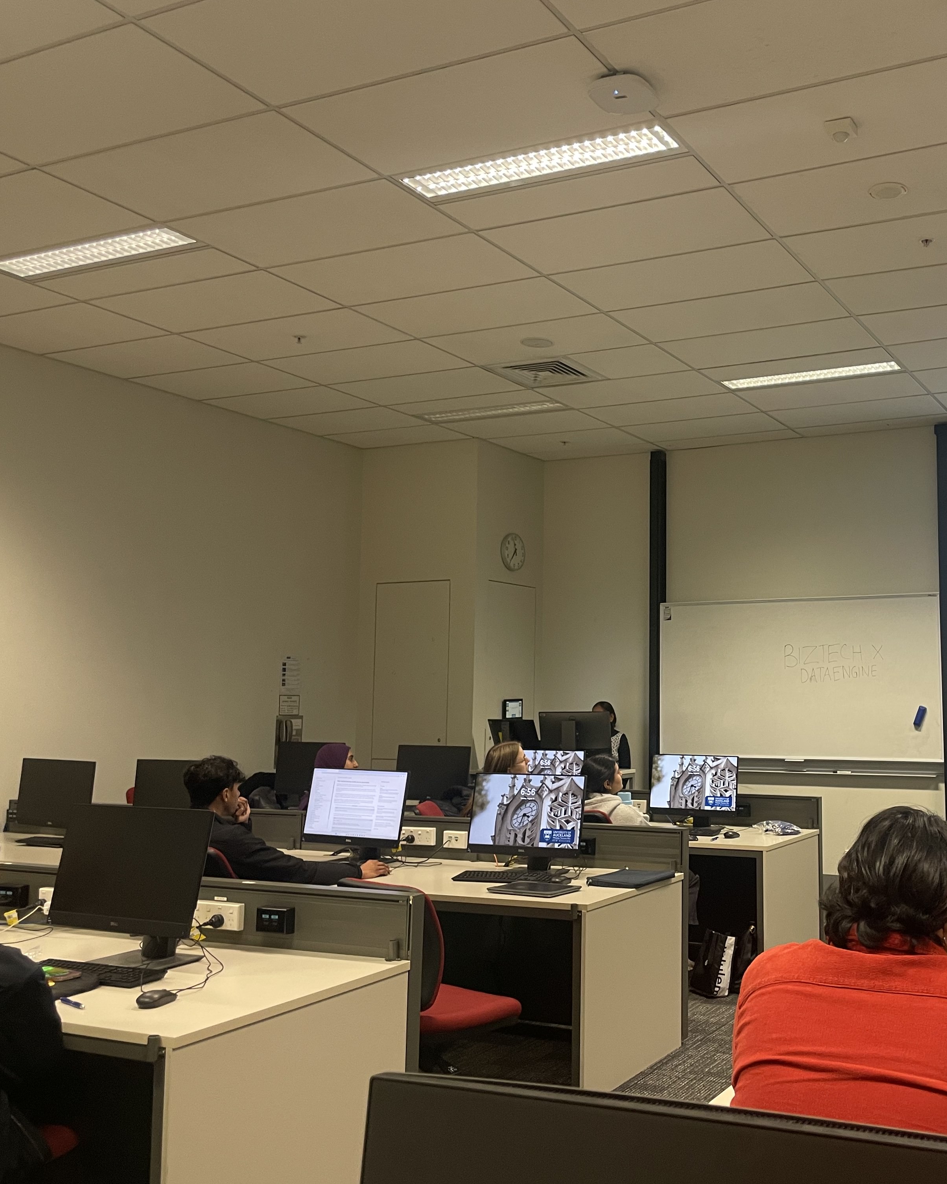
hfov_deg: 42.2
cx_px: 698
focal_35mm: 34
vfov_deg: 52.8
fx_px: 1191
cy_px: 591
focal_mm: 4.2
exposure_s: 1/50
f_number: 1.6
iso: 100
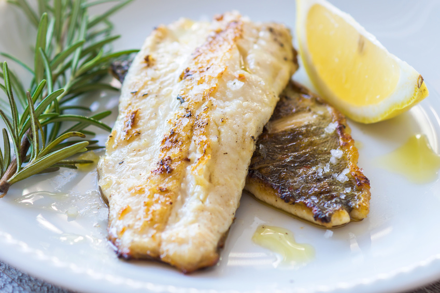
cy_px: 146
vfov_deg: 9.1
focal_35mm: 150
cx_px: 220
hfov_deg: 13.7
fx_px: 1833
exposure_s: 1/13
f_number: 4.5
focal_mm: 100
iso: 100
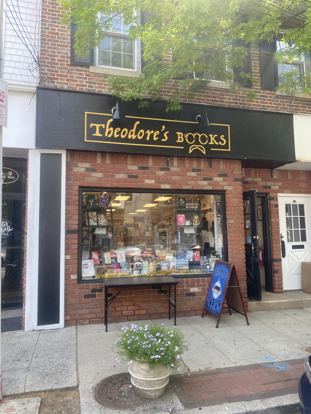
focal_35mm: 26
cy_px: 207
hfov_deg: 53.1
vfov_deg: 67.3
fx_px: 311
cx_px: 156
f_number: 1.8
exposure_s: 1/130
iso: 32
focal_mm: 4.25
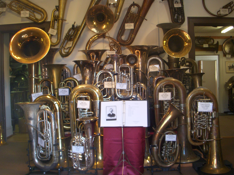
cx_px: 120
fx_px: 270
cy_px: 91
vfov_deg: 36.0
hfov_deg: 46.8
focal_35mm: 40
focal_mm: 6.3
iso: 160
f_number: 3.3
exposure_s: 1/30
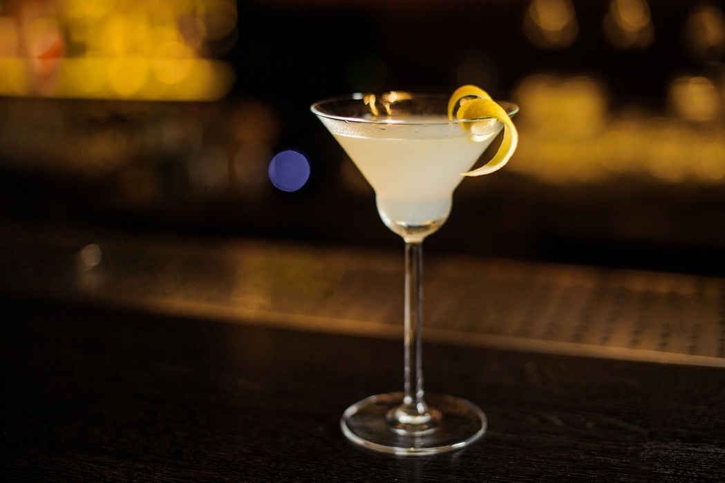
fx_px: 1006
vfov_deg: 27.0
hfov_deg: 39.6
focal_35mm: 50
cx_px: 362
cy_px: 242
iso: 250
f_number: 2
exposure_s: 1/160
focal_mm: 50
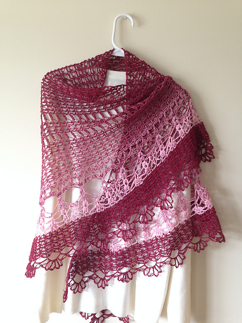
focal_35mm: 33
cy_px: 162
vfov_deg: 55.4
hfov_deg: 42.9
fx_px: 308
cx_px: 121
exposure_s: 1/20
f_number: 2.4
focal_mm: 4.12
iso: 125
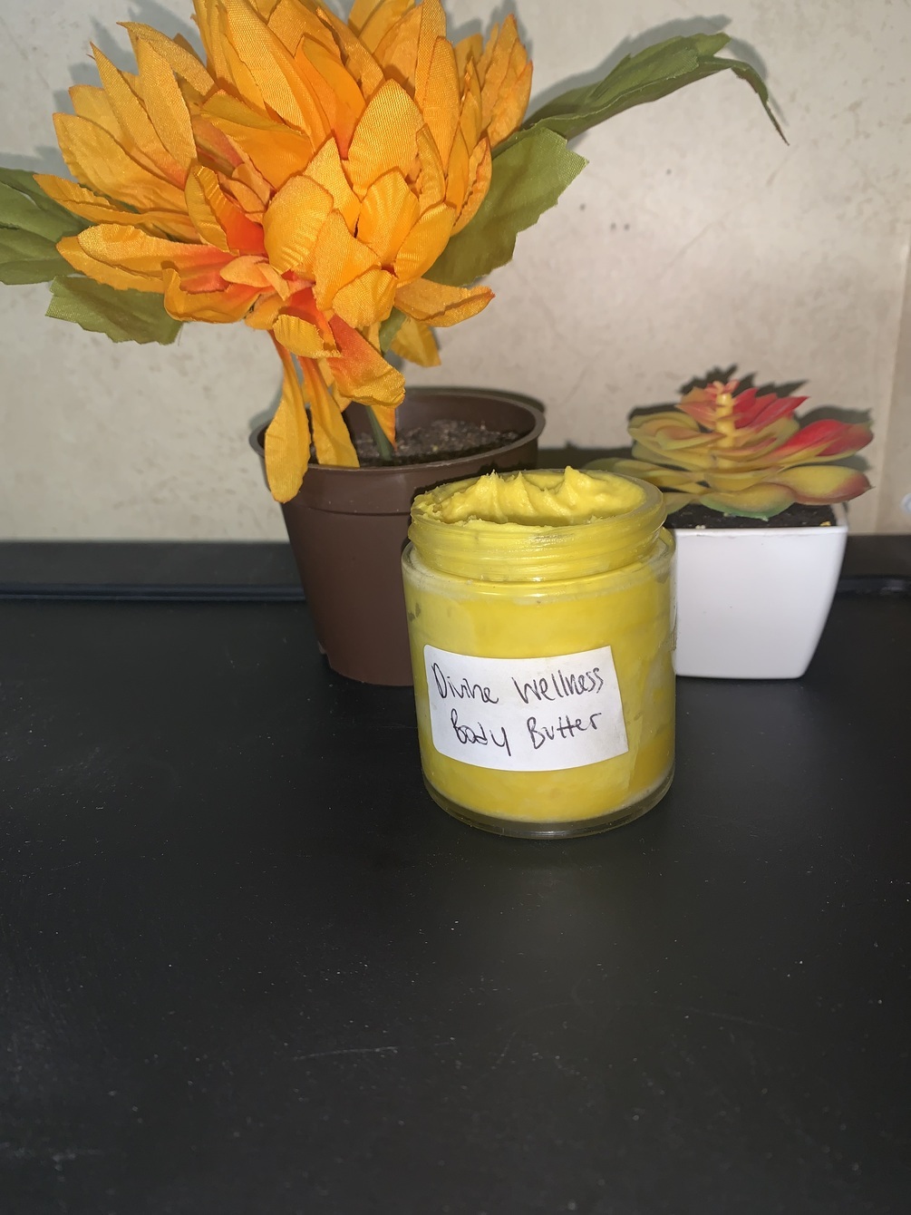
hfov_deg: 53.1
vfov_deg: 67.3
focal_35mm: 26
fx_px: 912
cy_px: 608
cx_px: 456
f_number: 1.8
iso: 25
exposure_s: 1/6
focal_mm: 4.25
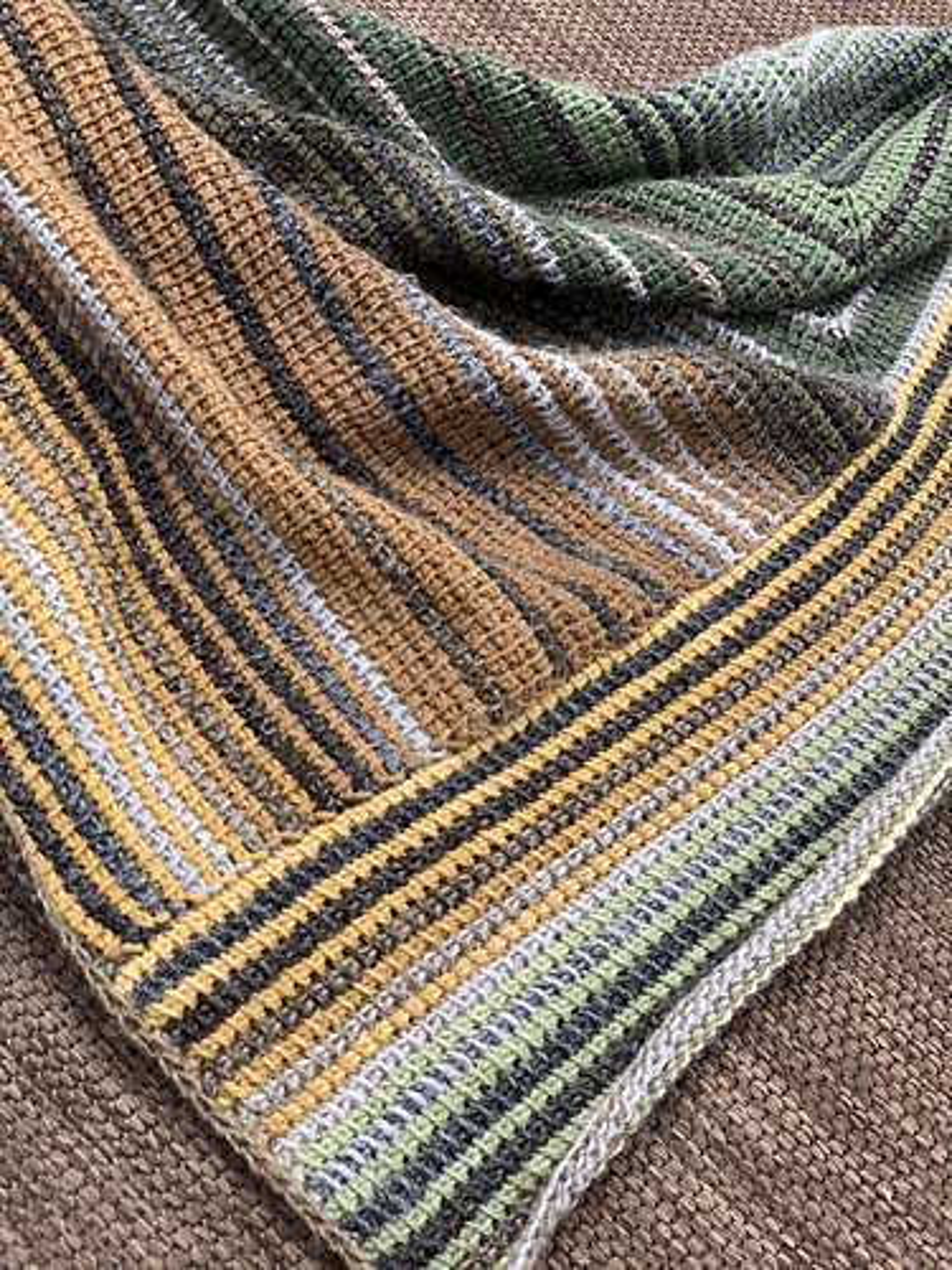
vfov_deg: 36.8
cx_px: 476
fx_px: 1907
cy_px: 635
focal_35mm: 52
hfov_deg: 28.0
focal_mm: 6
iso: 16
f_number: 2.4
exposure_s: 1/122
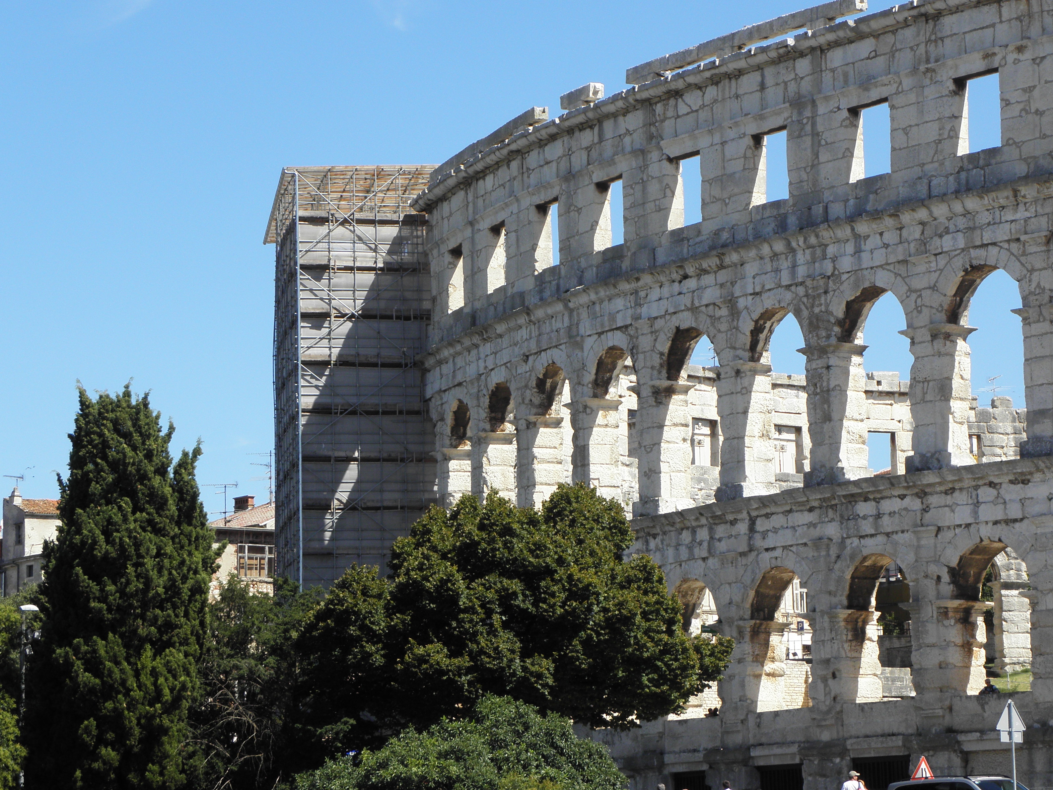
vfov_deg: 11.0
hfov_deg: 14.6
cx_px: 577
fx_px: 4107
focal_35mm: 135
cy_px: 367
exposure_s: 1/250
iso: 64
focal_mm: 19.25
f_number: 5.6
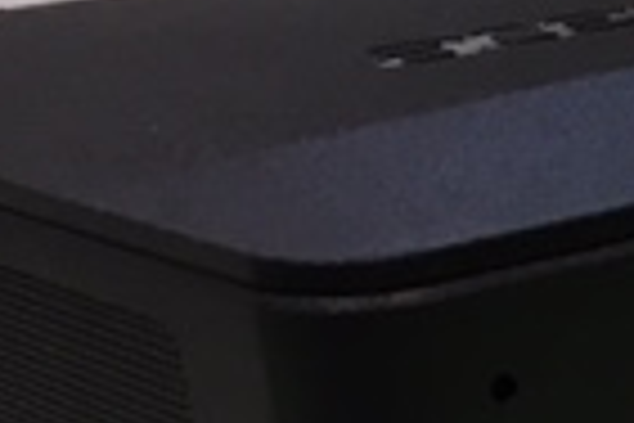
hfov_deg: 13.9
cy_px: 936
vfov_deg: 9.2
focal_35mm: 137
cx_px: 985
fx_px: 2413
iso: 32
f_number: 2.2
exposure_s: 1/33
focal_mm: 4.15
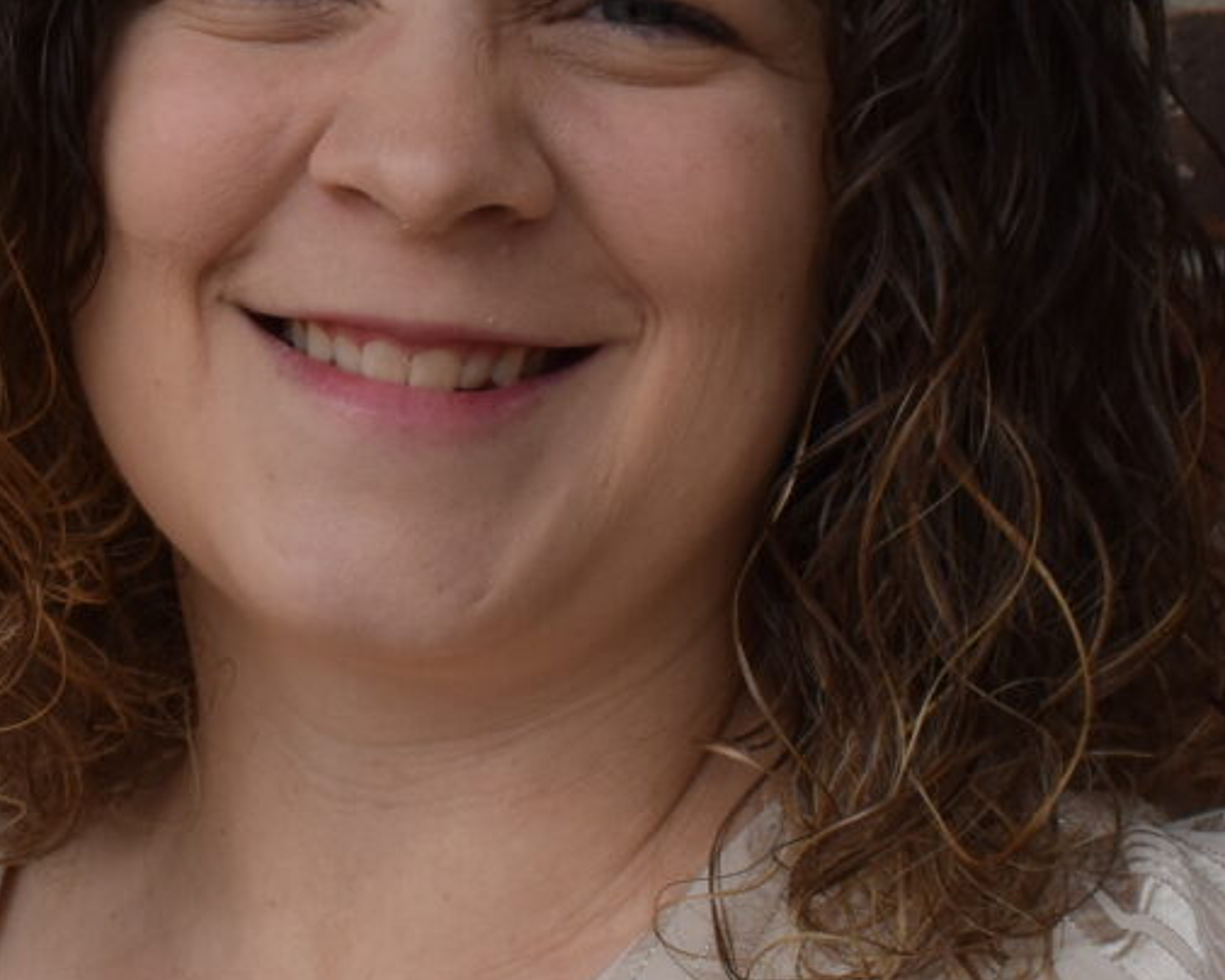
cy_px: 566
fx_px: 4347
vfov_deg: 12.9
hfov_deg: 16.0
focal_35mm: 120
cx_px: 337
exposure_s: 1/1250
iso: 400
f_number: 5.6
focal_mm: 21
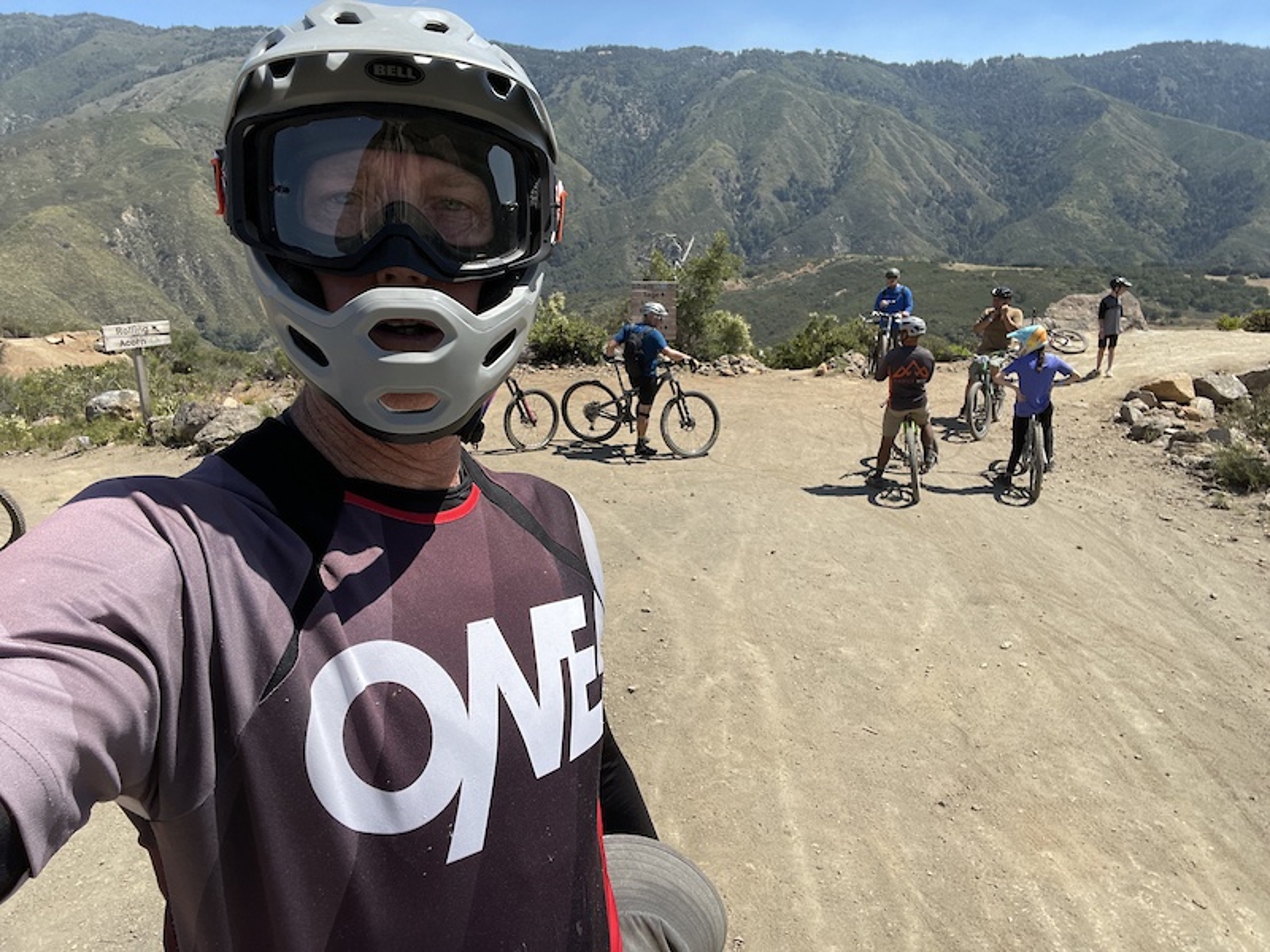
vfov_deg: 58.9
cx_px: 635
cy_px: 476
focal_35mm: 23
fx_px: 844
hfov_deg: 73.9
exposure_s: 1/1255
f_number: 2.2
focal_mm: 2.71
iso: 25
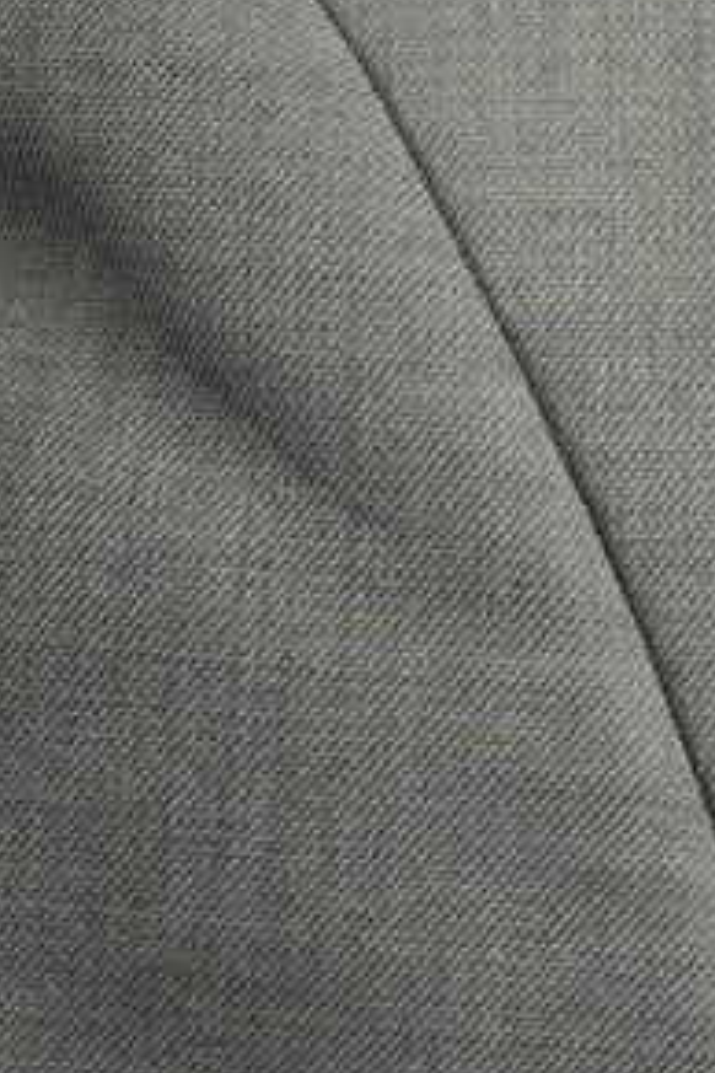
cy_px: -1147
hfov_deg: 1.5
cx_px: 2403
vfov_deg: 2.2
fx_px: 28062
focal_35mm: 942
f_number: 8
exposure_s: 1/250
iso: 125
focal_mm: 127
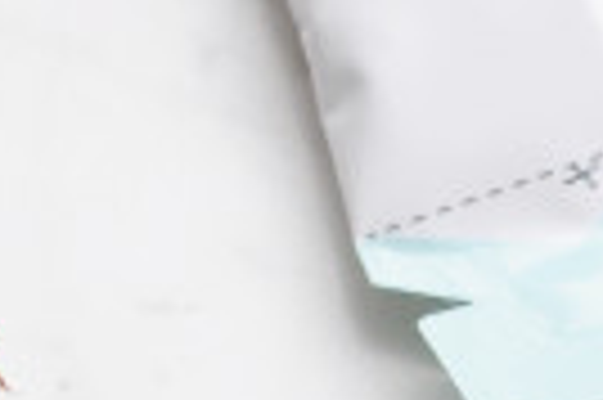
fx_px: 7512
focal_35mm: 449
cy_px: -465
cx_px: -572
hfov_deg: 4.5
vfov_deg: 3.0
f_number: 5
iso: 720
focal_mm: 50
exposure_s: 1/100
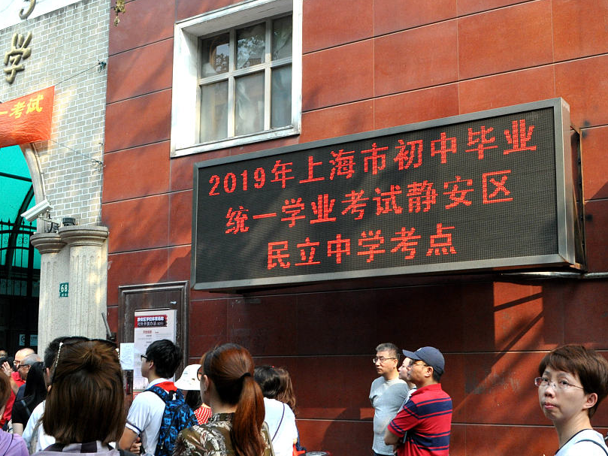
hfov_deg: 40.2
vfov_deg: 30.9
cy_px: 256
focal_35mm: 47
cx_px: 377
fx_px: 826
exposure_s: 1/160
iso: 800
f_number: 13
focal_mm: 22
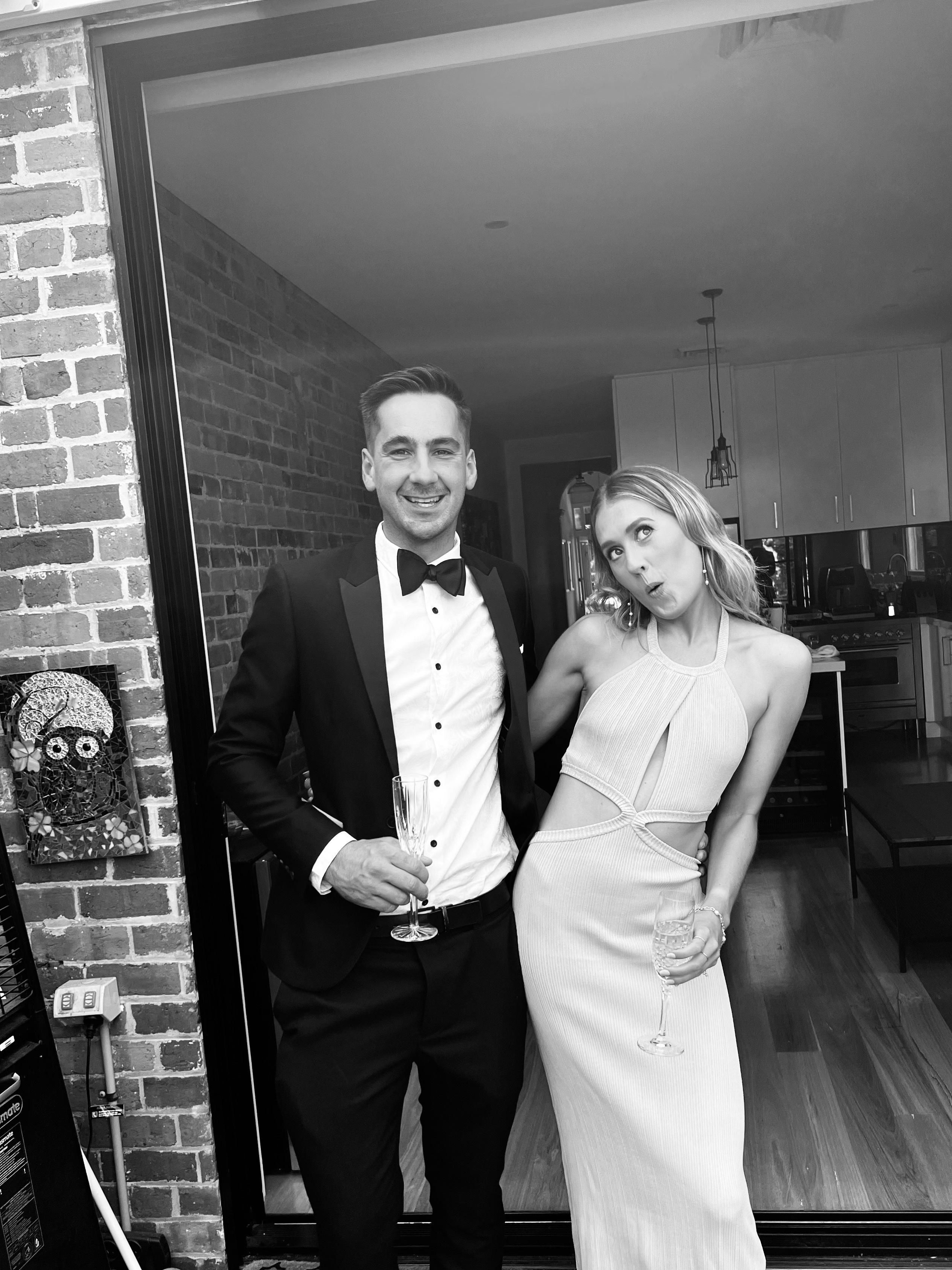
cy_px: 660
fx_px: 1137
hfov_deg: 45.4
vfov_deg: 58.3
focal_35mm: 31
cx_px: 494
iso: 50
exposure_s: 1/814
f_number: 1.5
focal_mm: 5.7
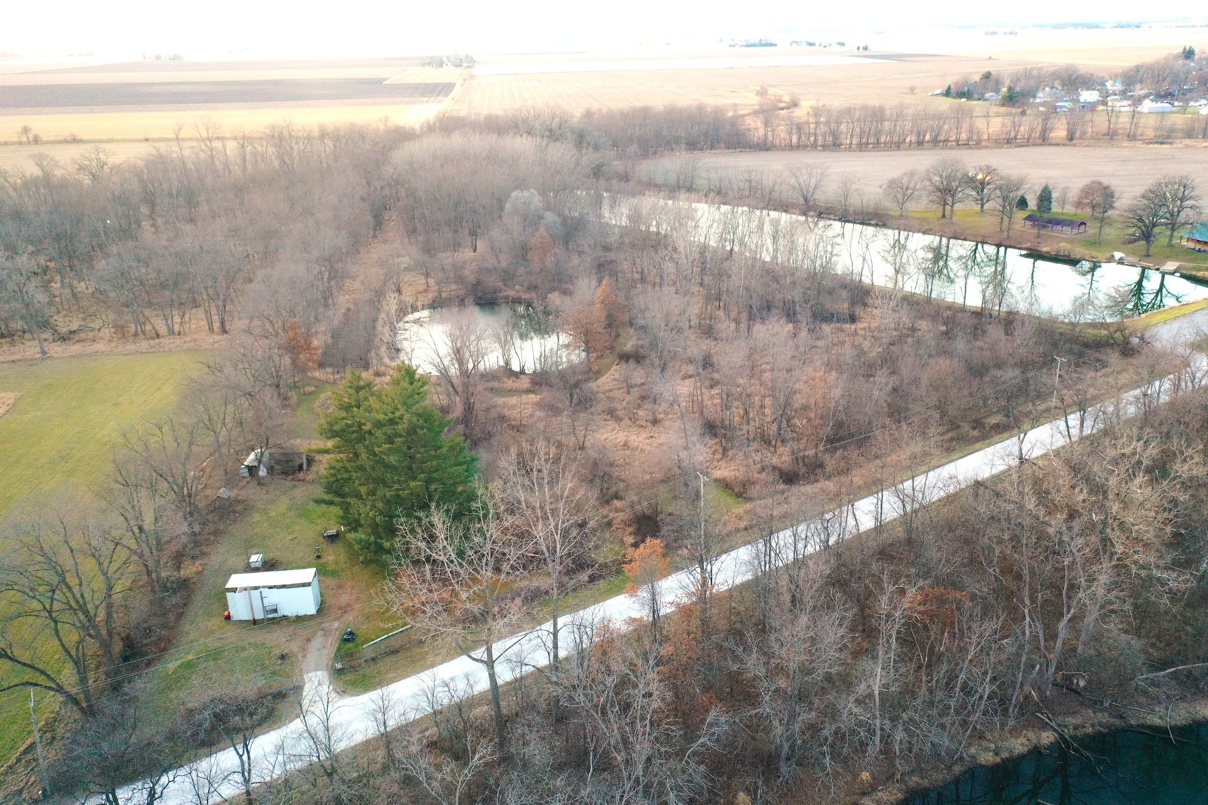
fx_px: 940
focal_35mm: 28
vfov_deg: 46.4
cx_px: 604
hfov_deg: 65.5
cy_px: 402
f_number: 2.8
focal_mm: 10.26
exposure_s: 1/15
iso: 640
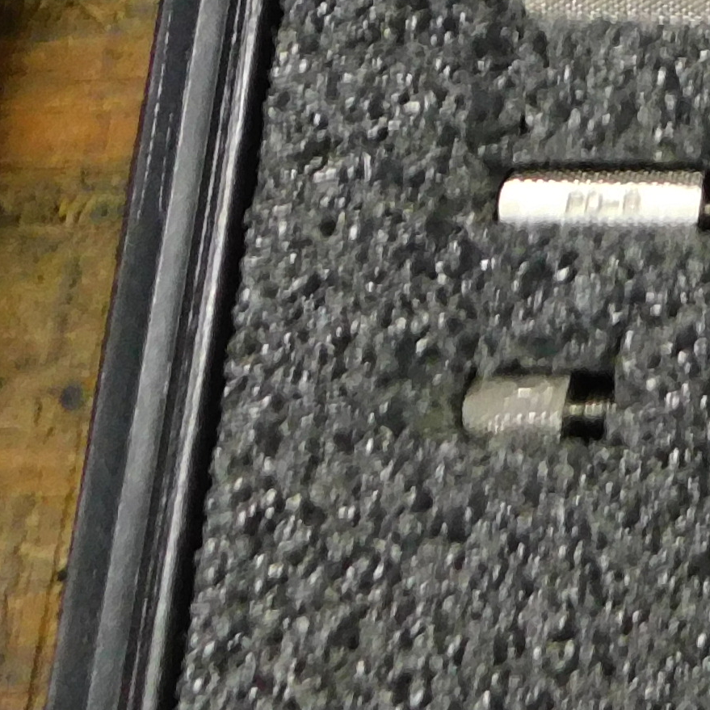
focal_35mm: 139
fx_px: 3226
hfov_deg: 10.9
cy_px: -490
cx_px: 1625
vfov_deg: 11.8
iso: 400
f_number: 3.2
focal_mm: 5.3
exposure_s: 1/25
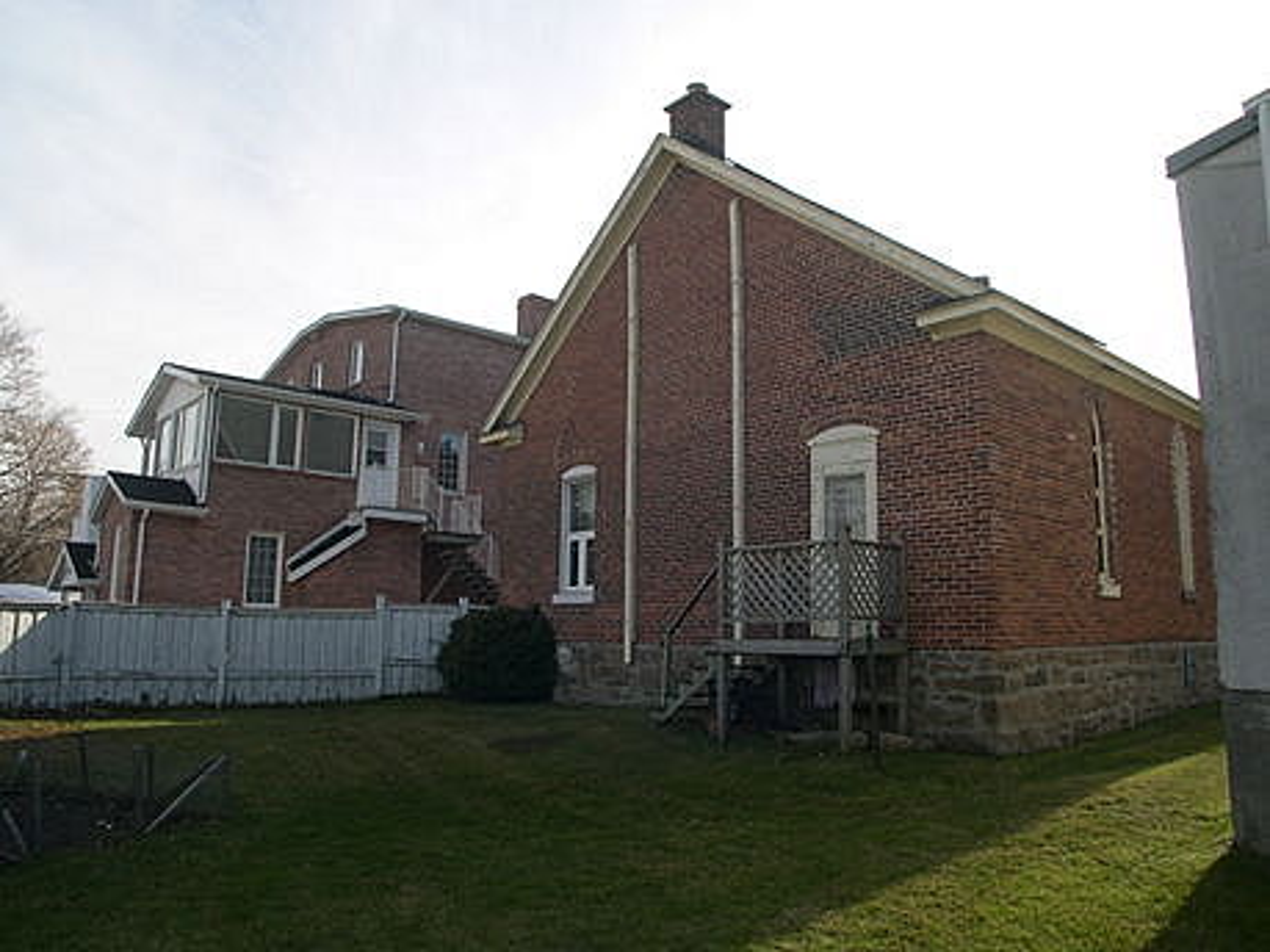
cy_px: 476
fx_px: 1394
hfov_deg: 49.0
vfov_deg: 37.7
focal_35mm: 38
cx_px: 635
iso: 100
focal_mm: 8
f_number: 7.6
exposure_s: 1/108
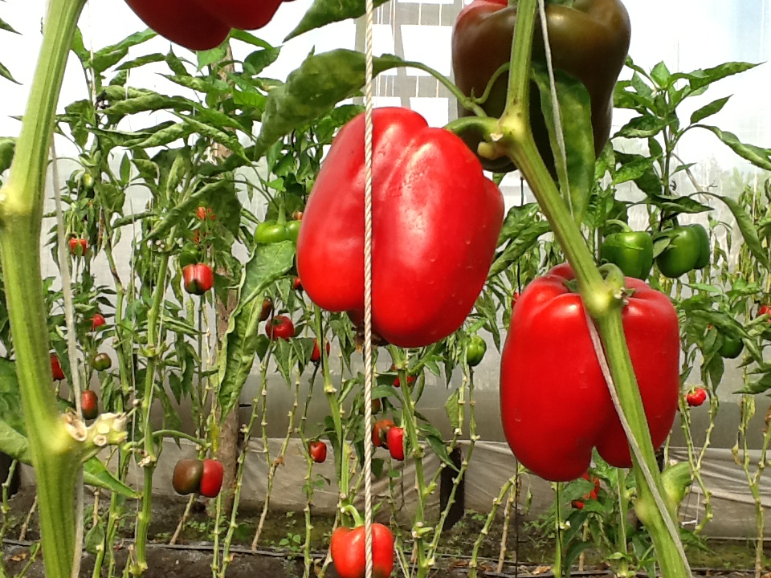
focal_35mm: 44
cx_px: 386
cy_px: 289
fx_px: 980
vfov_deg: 32.9
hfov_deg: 42.9
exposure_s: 1/546
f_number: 2.4
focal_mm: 2.03
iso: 40
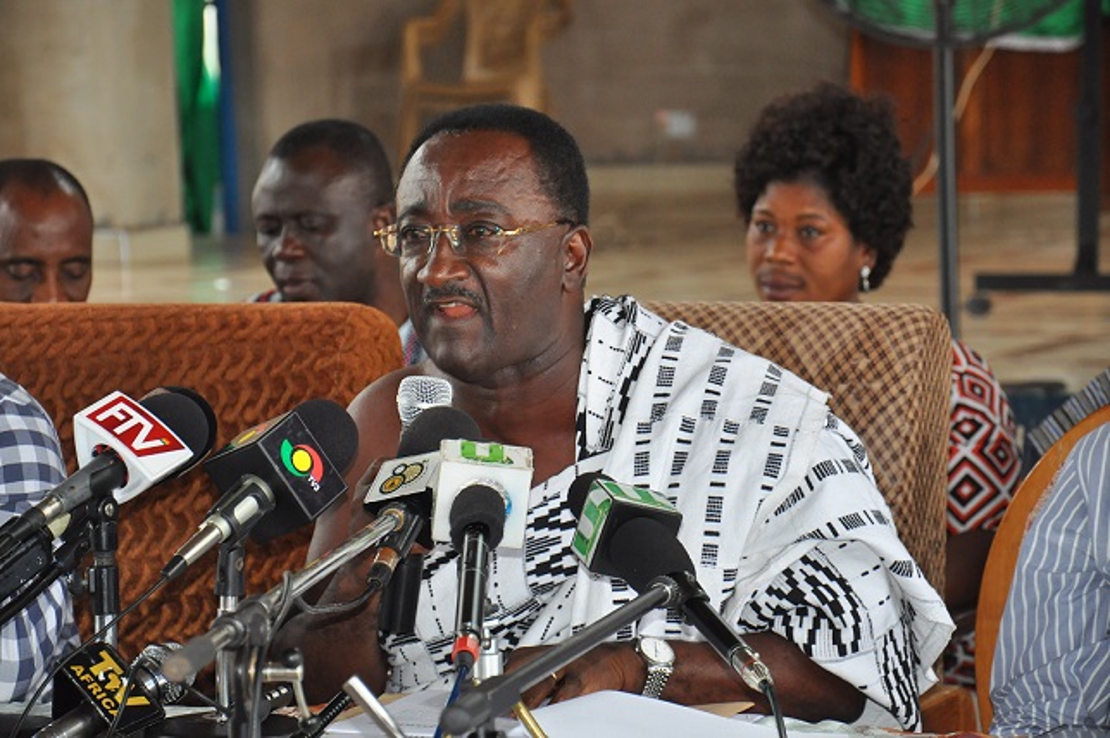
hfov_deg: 13.1
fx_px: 4851
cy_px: 369
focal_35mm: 158
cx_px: 555
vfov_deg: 8.7
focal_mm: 105
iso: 1000
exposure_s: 1/60
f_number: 5.6
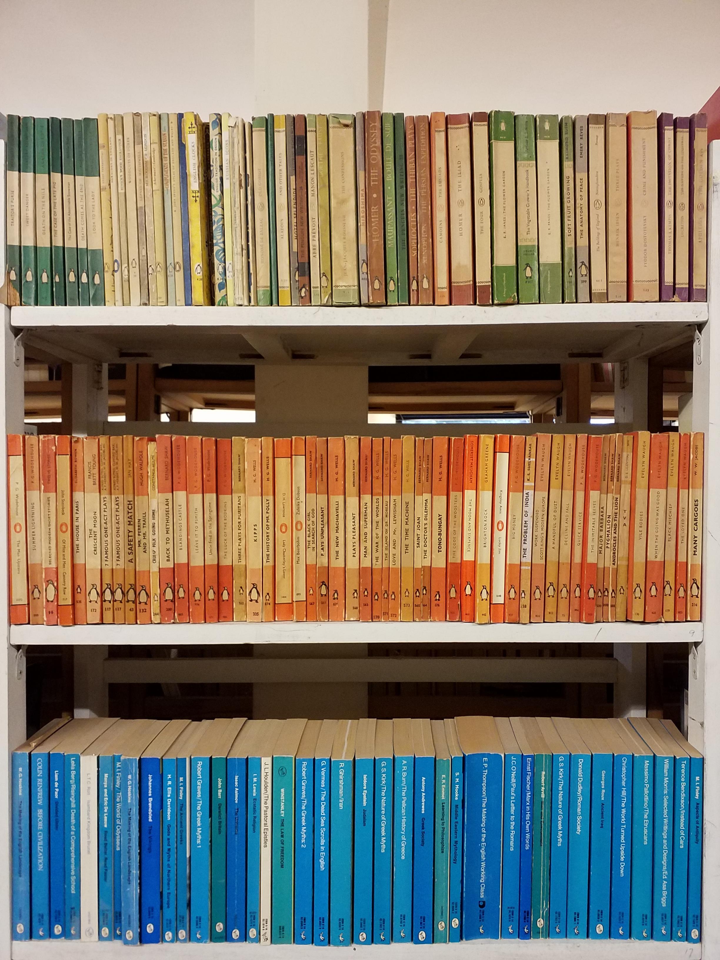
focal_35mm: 27
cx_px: 360
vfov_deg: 65.3
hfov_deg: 51.4
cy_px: 480
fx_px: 749
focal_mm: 3.6
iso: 200
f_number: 1.9
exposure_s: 1/25
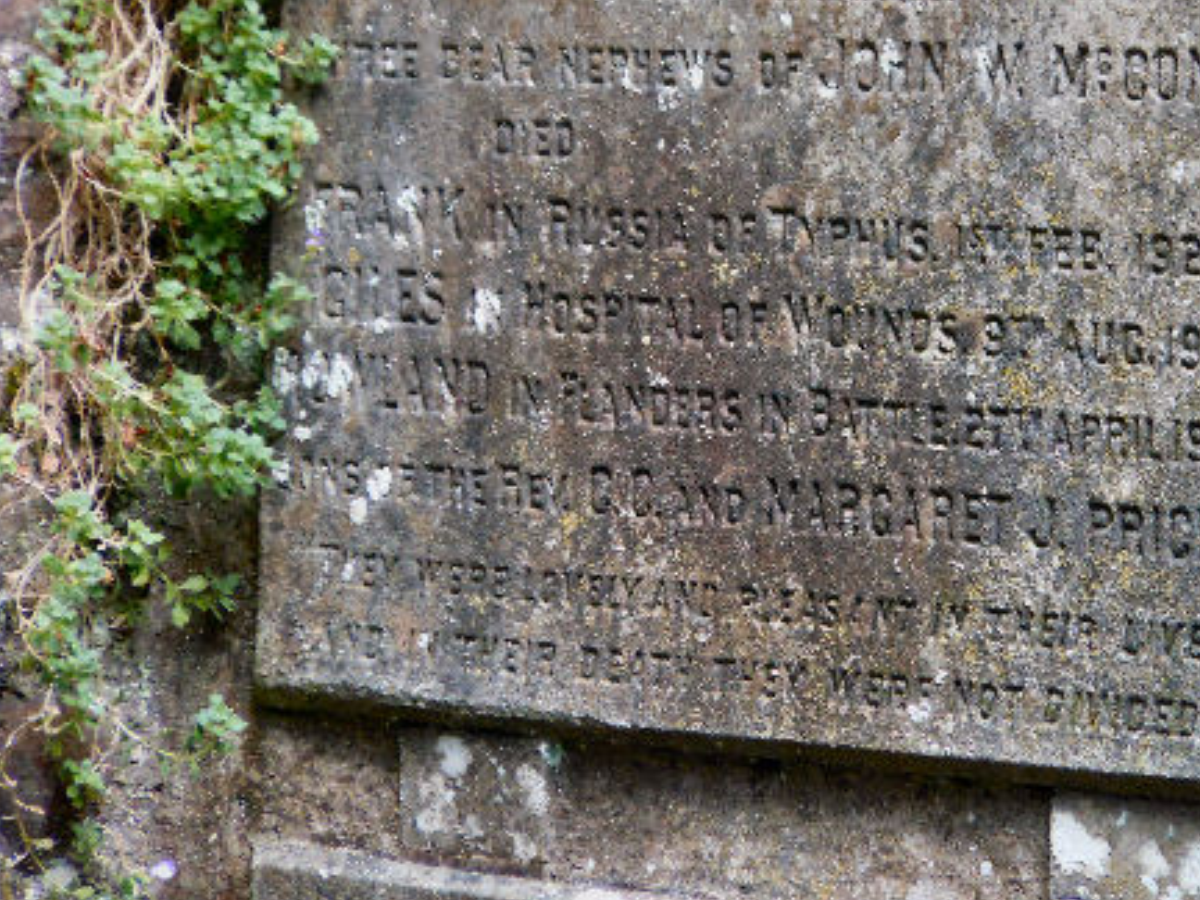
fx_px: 9429
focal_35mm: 272
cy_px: 281
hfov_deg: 7.3
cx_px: 828
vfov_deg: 5.5
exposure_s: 1/60
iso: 400
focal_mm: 35
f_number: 5.6
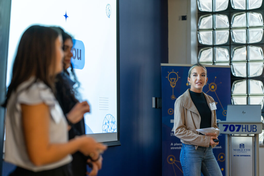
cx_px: 132
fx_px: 623
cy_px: 88
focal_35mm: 85
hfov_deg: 23.9
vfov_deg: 16.1
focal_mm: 85
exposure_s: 1/100
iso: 320
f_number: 2
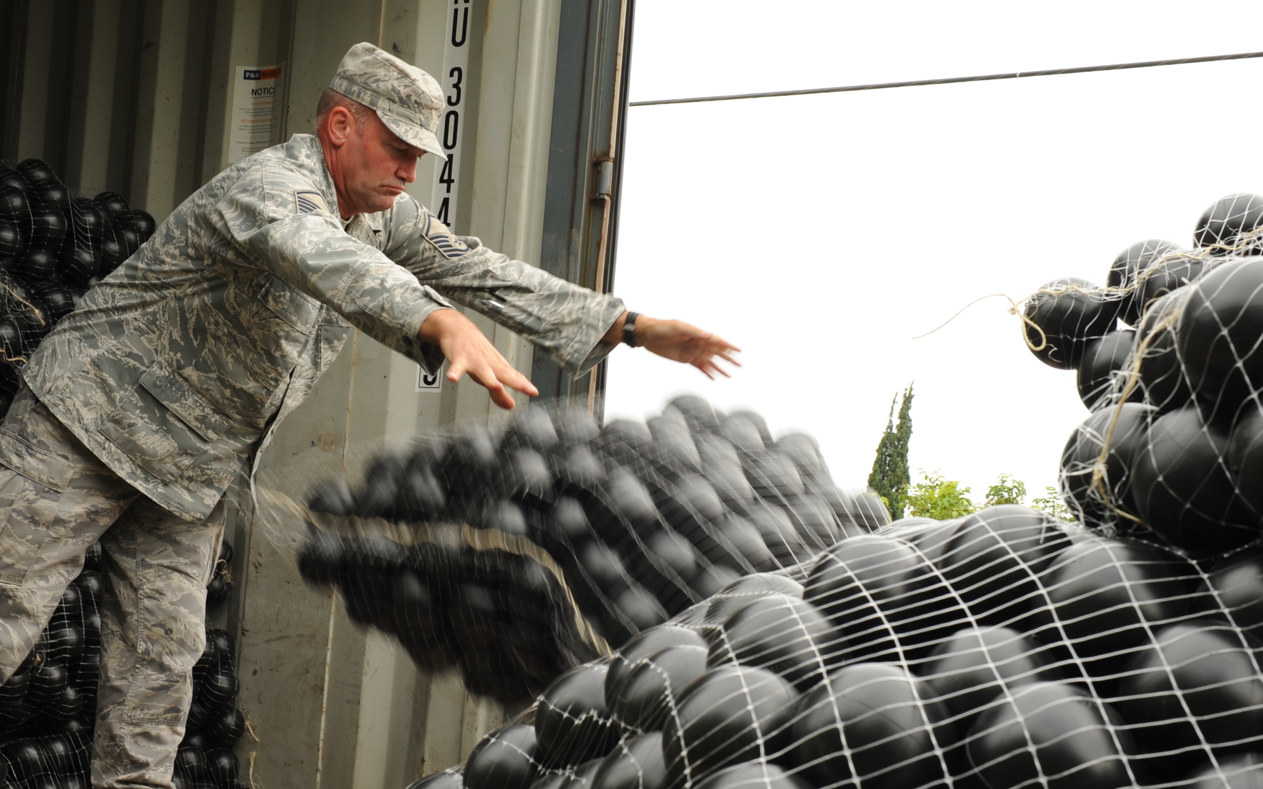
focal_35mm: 52
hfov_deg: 38.8
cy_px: 470
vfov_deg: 24.8
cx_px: 674
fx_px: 1790
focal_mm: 35
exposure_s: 1/60
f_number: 11
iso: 200
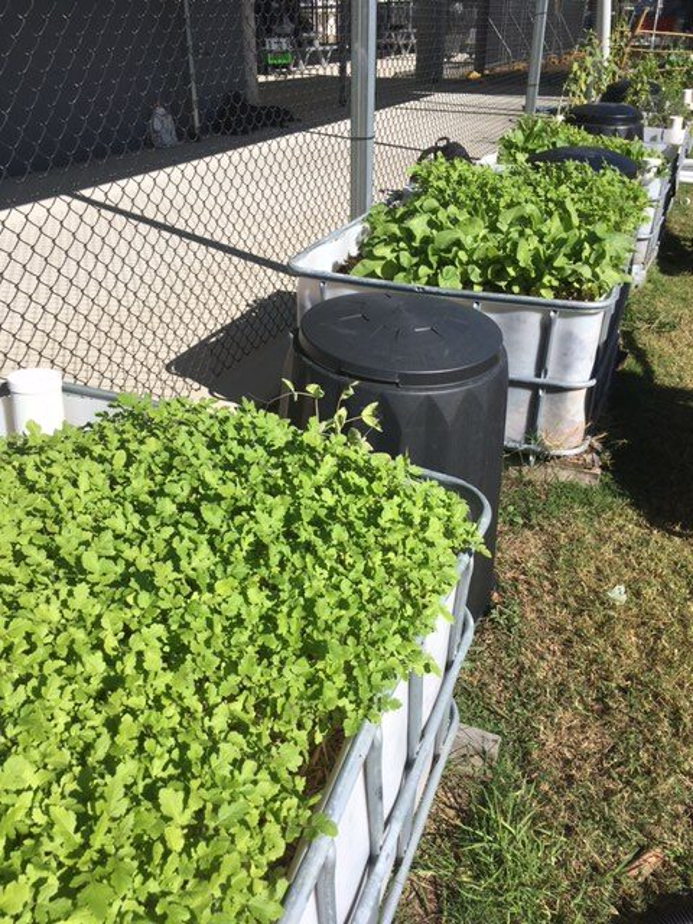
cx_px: 346
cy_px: 462
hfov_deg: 48.2
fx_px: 774
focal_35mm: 29
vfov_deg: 61.7
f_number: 2.2
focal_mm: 4.15
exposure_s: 1/1789
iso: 25
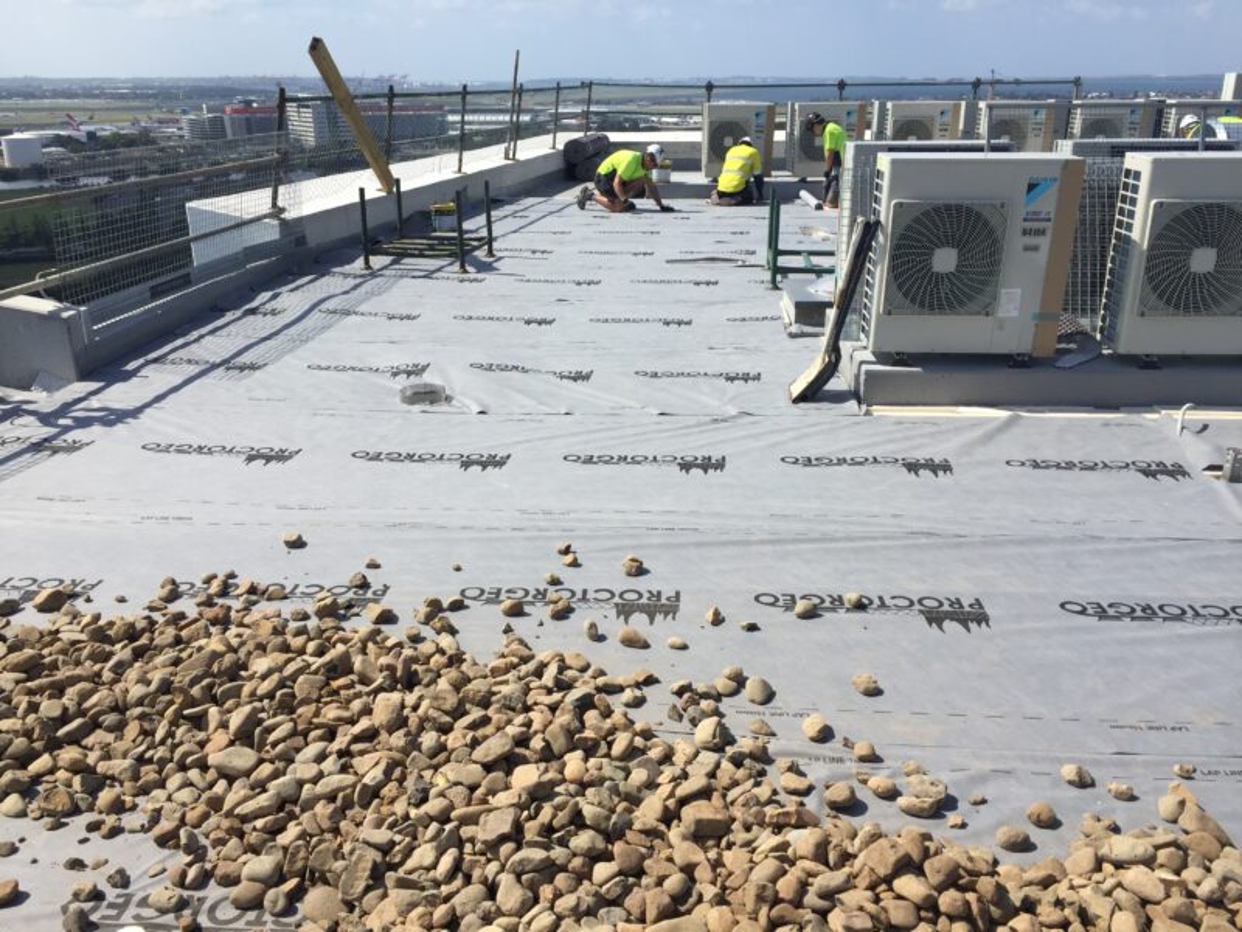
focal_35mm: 29
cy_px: 466
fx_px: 1041
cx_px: 621
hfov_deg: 61.7
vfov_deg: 48.2
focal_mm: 4.15
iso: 32
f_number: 2.2
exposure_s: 1/3049
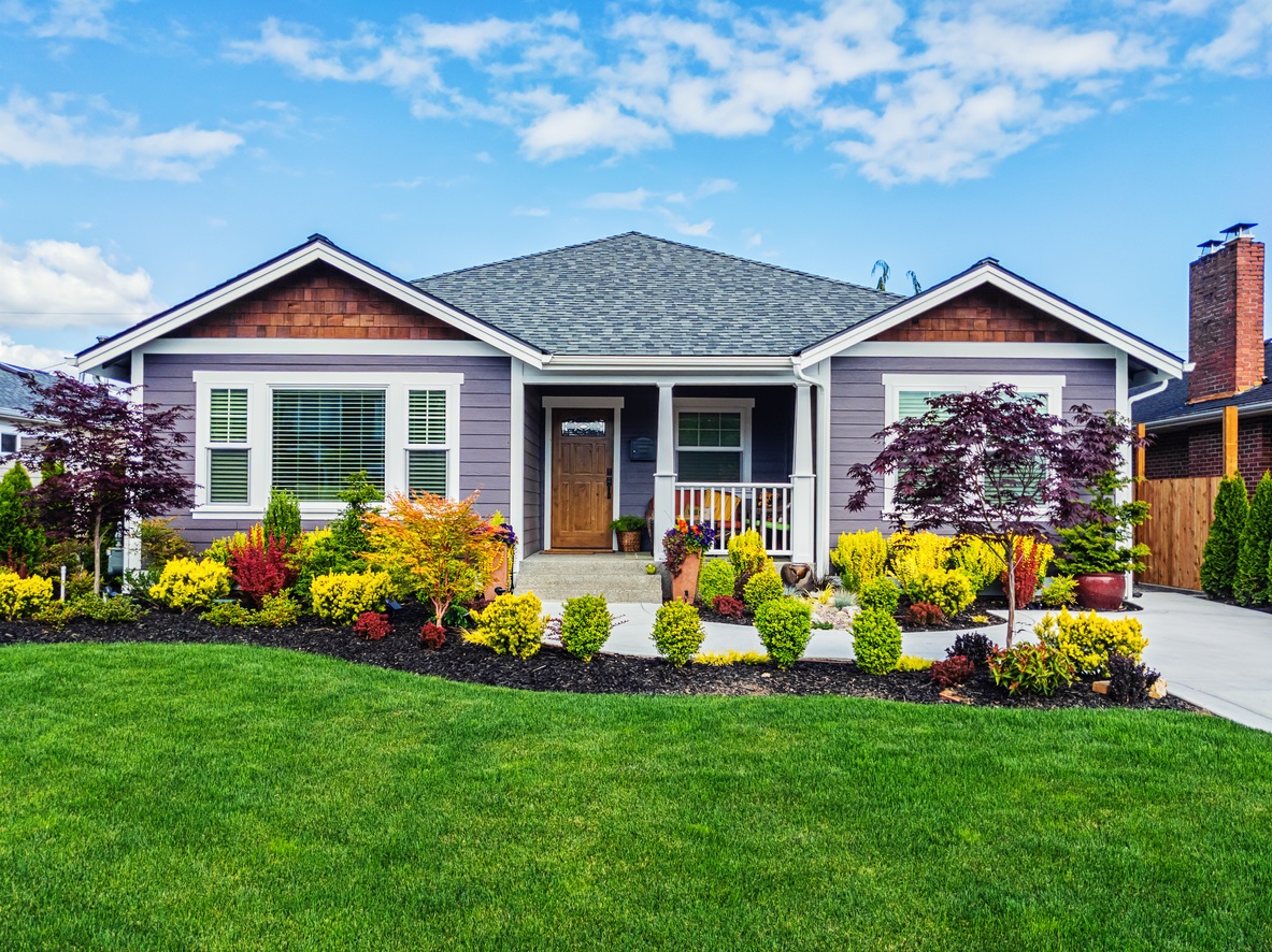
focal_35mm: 27
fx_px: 992
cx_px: 636
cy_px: 476
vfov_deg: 51.3
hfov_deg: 65.3
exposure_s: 1/2900
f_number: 1.7
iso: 61
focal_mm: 4.38
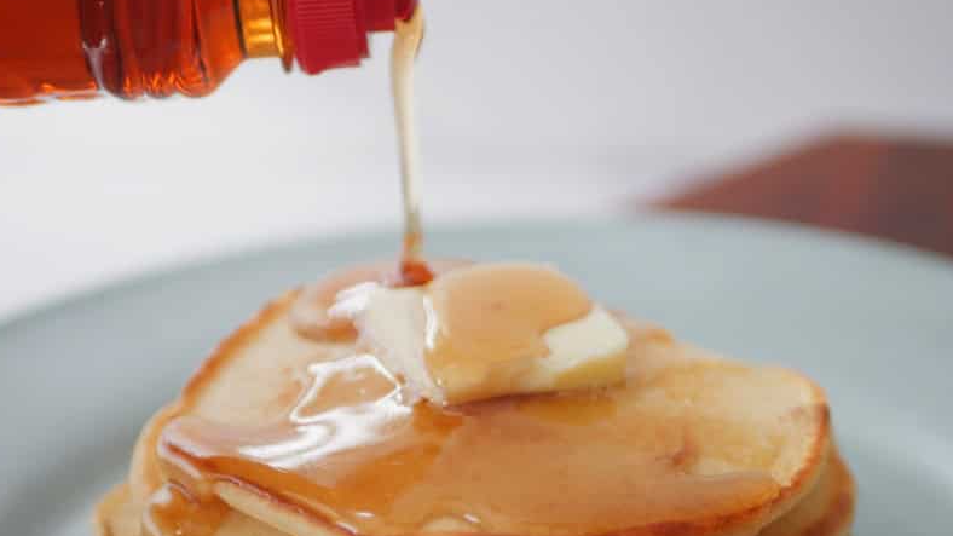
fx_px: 2097
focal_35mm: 83
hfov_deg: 25.6
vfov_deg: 14.5
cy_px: 429
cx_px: 481
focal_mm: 25
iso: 250
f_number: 1.7
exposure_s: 1/250
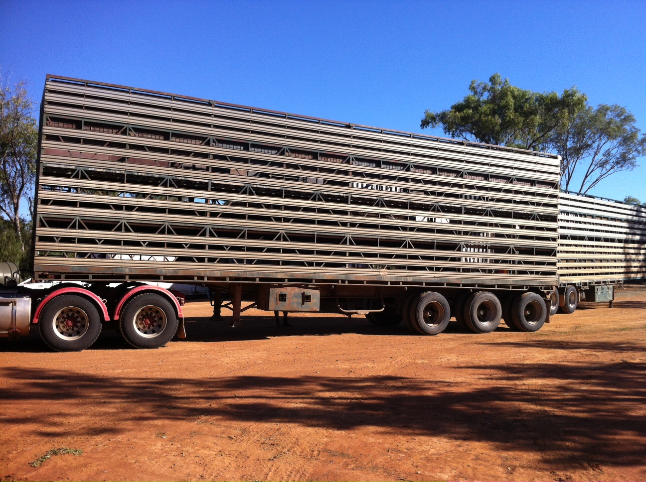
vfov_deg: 40.6
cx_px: 323
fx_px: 652
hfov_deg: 52.7
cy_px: 241
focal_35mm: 35
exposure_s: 1/943
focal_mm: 3.85
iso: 80
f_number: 2.8
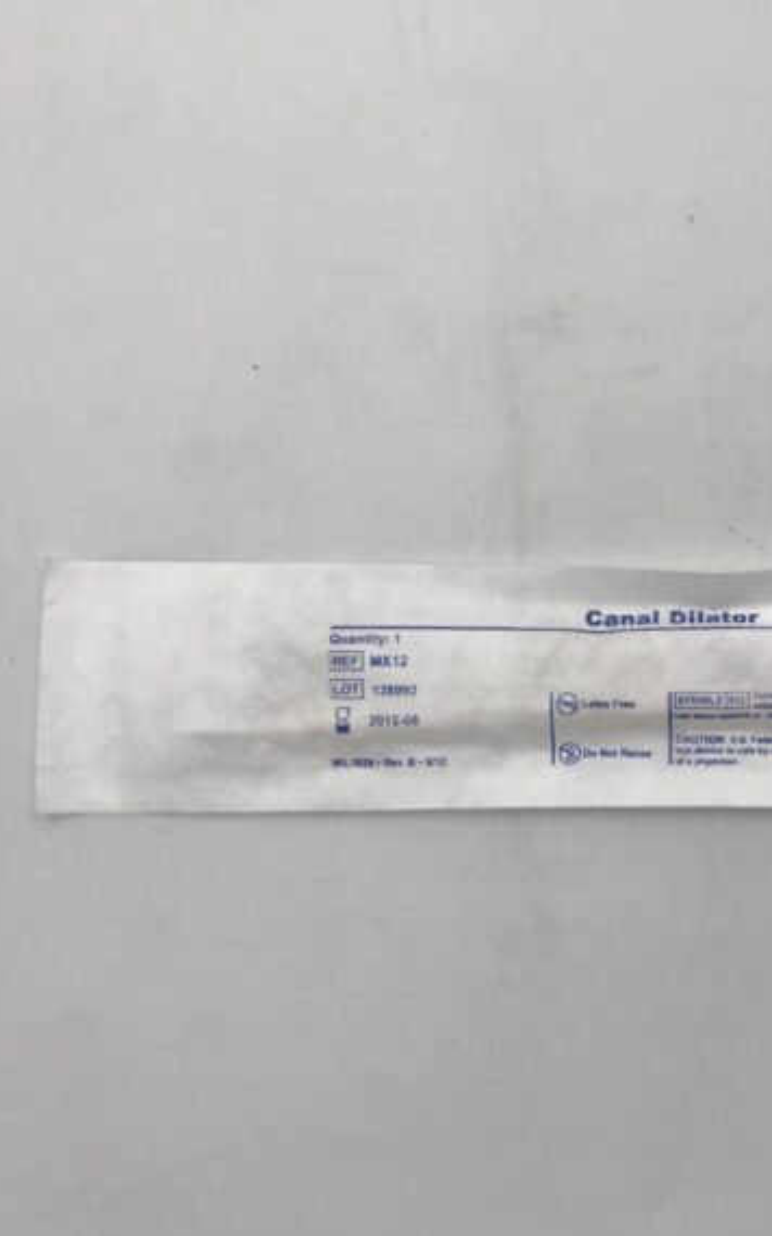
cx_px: 659
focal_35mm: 40
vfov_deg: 49.3
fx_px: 1347
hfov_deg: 30.9
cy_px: 622
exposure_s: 1/242
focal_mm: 3.99
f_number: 1.8
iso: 20
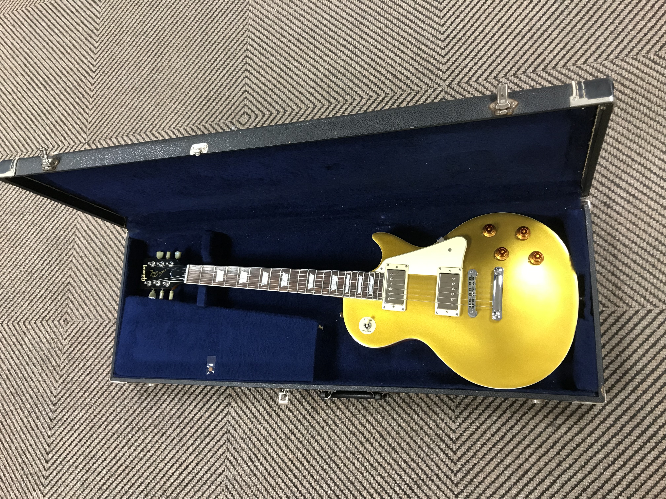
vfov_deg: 49.7
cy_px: 250
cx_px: 333
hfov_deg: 63.4
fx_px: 539
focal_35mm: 28
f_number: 1.8
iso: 50
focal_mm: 3.99
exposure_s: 1/17
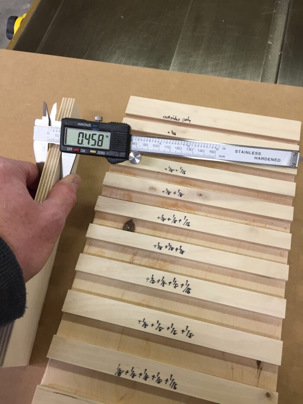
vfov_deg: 61.7
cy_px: 202
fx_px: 338
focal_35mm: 29
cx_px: 152
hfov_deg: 48.2
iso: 80
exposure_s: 1/30
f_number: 2.2
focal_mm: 4.15
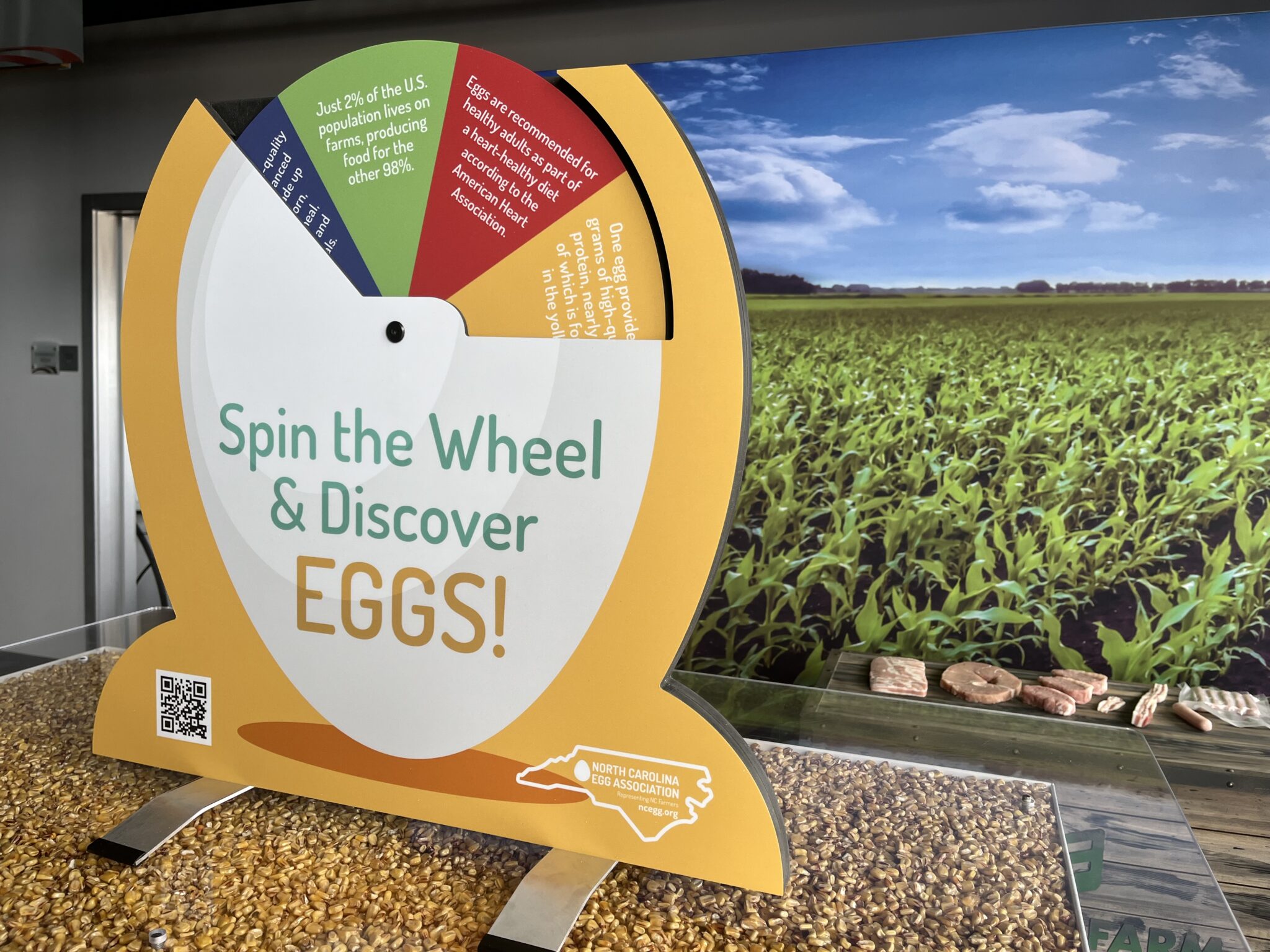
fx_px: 954
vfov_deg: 53.1
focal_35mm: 26
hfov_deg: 67.3
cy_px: 476
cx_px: 635
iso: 32
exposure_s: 1/125
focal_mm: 5.1
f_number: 1.6
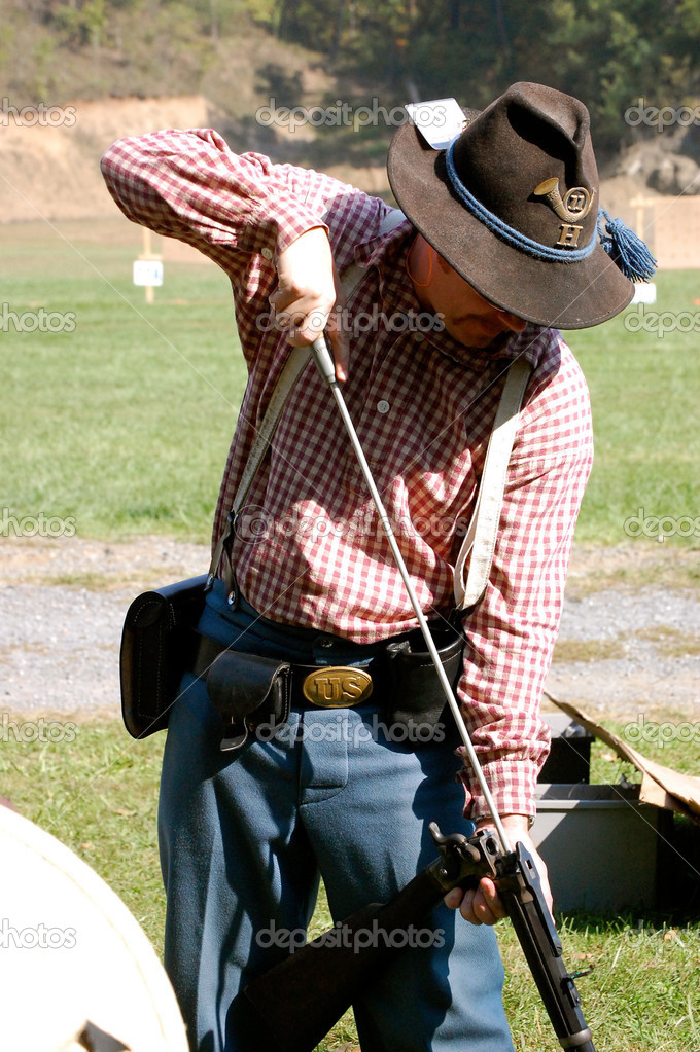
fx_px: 3068
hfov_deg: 13.0
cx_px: 350
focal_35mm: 105
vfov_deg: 19.5
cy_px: 526
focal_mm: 70
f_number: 13
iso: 1600
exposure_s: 1/1000
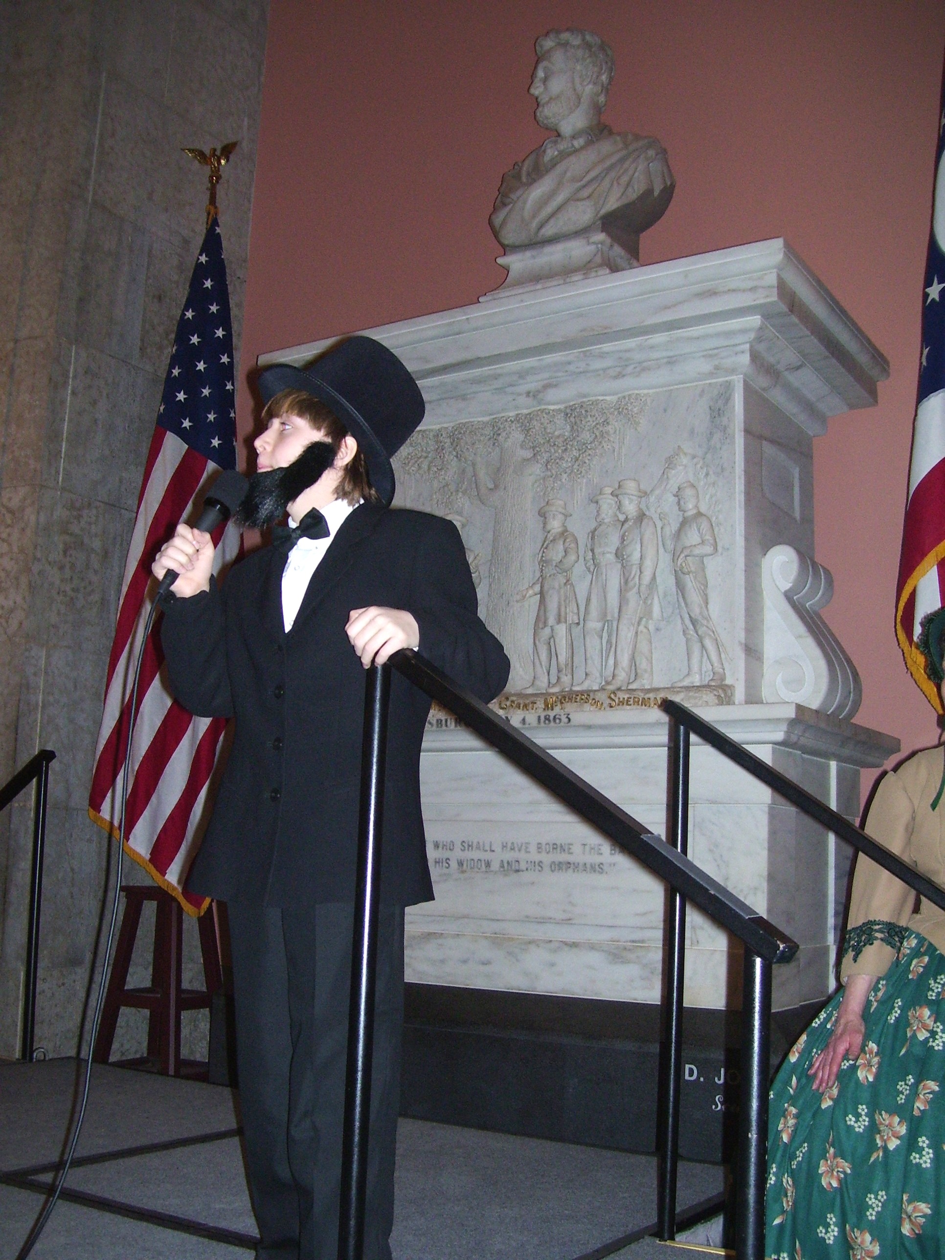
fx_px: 1347
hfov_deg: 38.7
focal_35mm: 37
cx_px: 472
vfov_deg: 50.1
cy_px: 630
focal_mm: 6
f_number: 2.7
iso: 125
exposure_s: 1/60
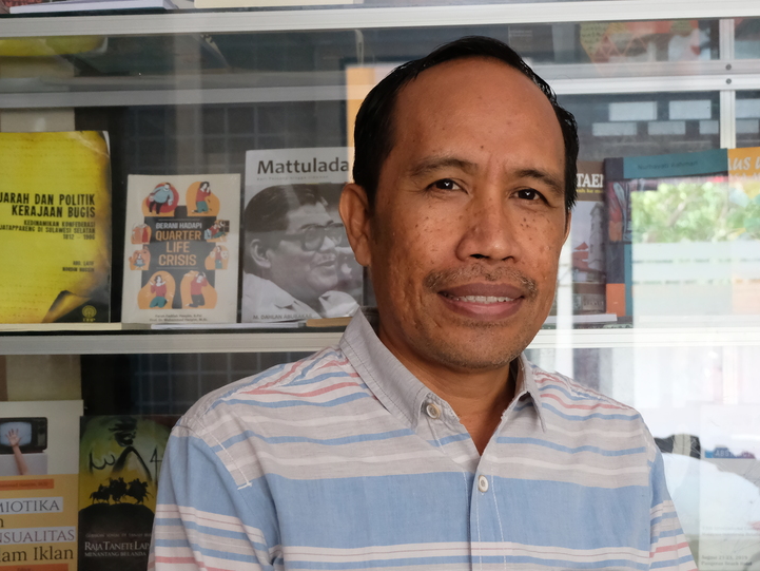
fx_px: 1054
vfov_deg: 30.2
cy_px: 339
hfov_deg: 39.6
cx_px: 390
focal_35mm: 48
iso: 2500
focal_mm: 20.1
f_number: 4.5
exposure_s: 1/60
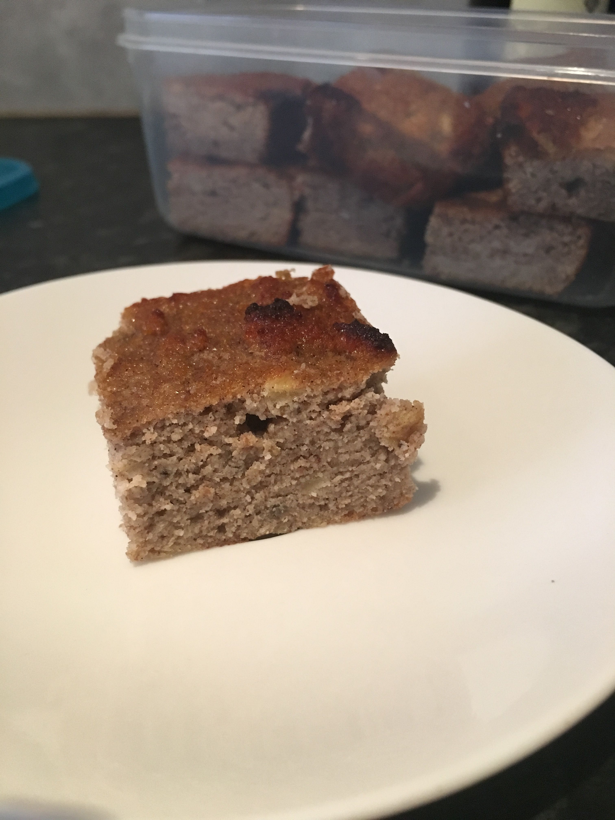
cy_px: 410
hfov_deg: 48.2
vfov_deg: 61.7
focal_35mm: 29
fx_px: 687
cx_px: 308
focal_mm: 4.15
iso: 200
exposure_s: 1/17
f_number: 2.2
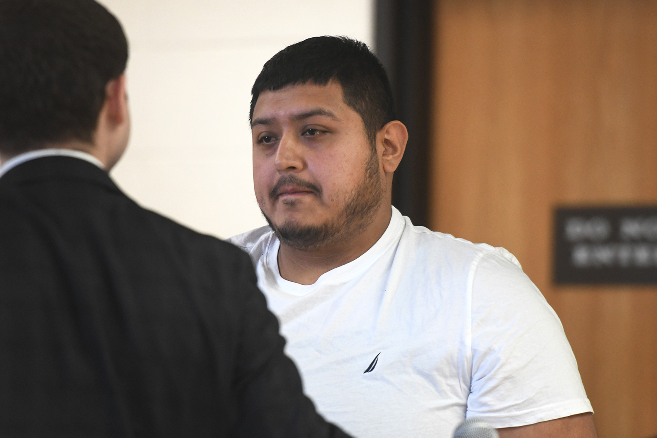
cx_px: 328
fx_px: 3650
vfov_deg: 6.9
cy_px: 219
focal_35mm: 200
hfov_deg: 10.3
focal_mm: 200
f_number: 7.1
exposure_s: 1/200
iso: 1600
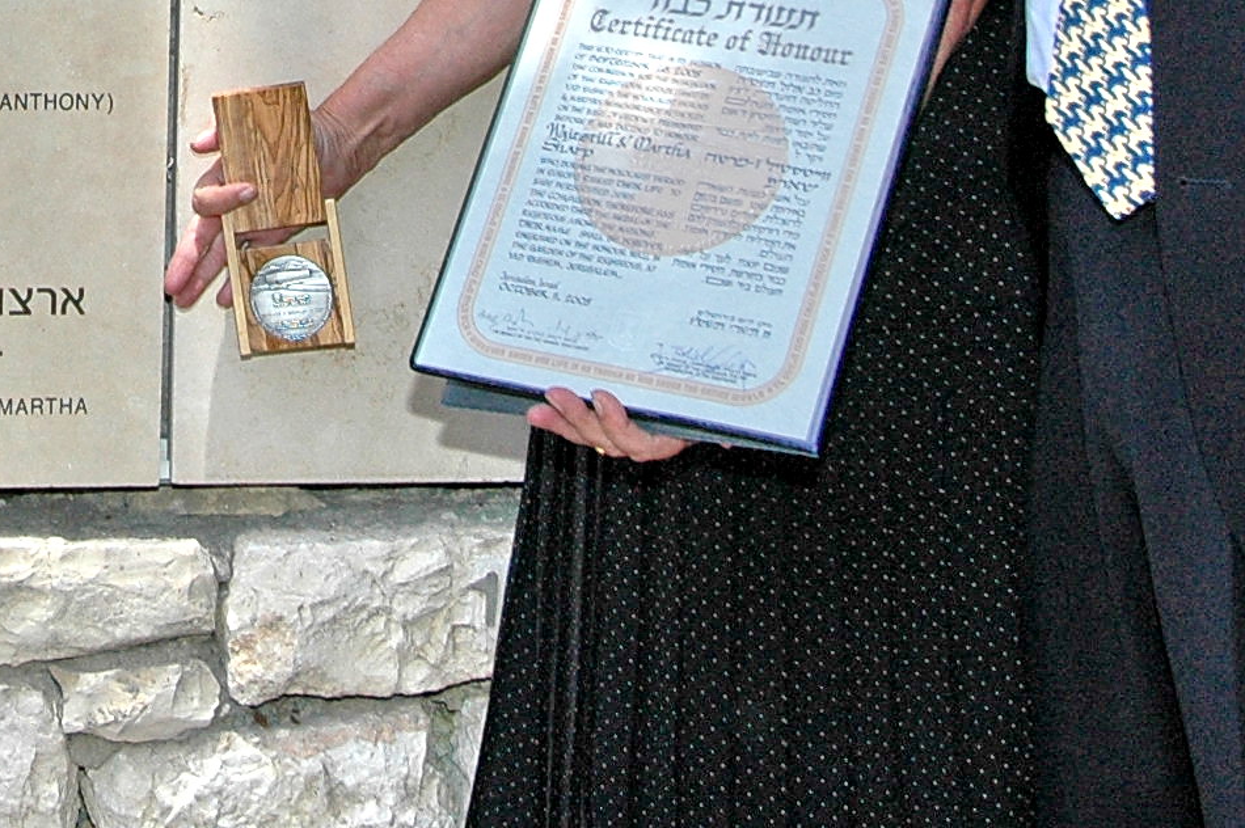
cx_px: -117
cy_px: -461
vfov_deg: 13.4
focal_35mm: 95
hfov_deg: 20.5
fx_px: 3283
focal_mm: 20
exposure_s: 1/250
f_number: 8
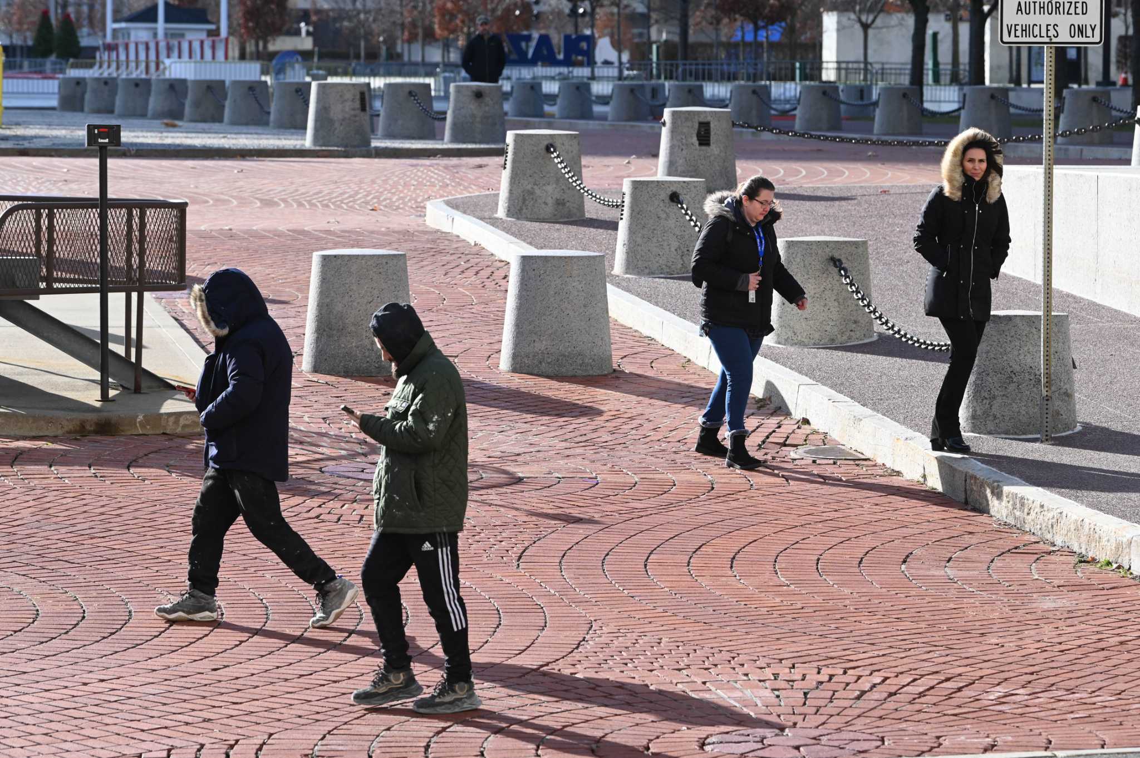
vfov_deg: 8.8
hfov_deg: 13.3
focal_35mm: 155
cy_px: 379
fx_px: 4904
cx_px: 570
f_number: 7.1
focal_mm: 155
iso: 640
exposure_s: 1/1000
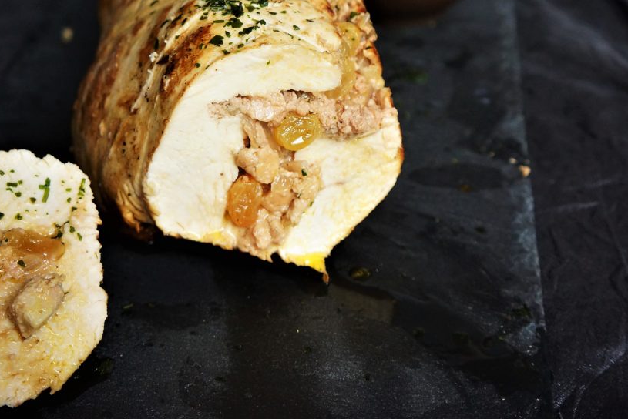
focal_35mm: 49
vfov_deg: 27.5
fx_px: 855
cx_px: 240
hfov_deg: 40.1
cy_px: 164
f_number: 4
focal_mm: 26
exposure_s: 1/250
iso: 1000
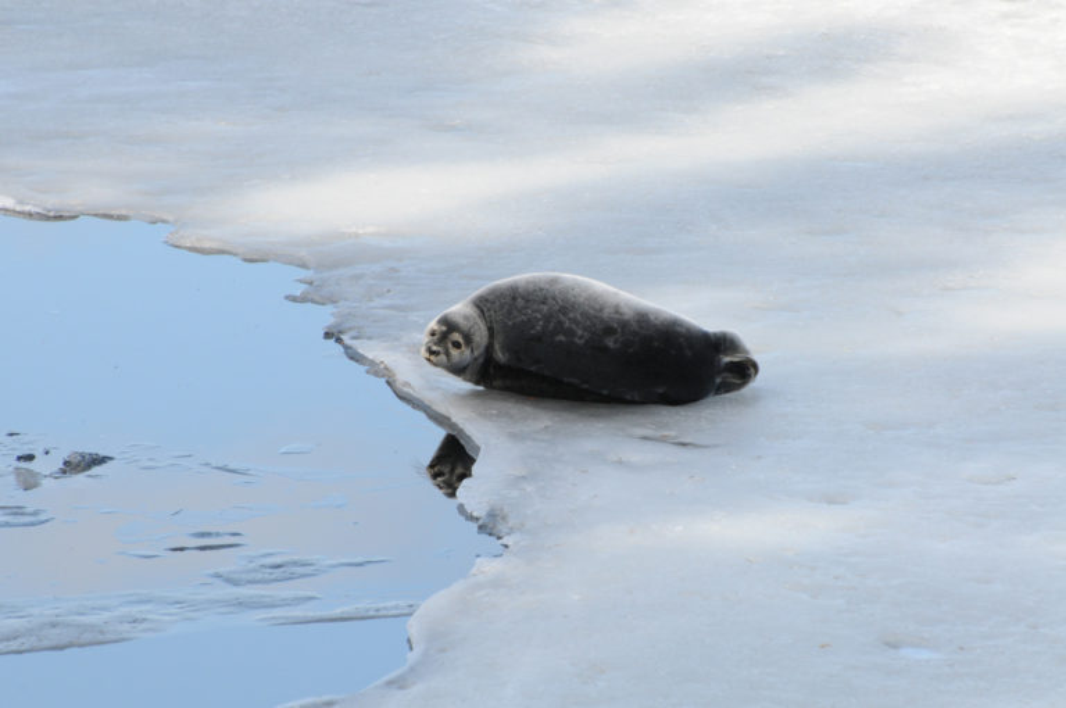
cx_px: 533
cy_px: 354
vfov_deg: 3.0
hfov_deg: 4.6
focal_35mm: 450
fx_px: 13308
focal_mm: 300
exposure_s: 1/320
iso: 400
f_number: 9
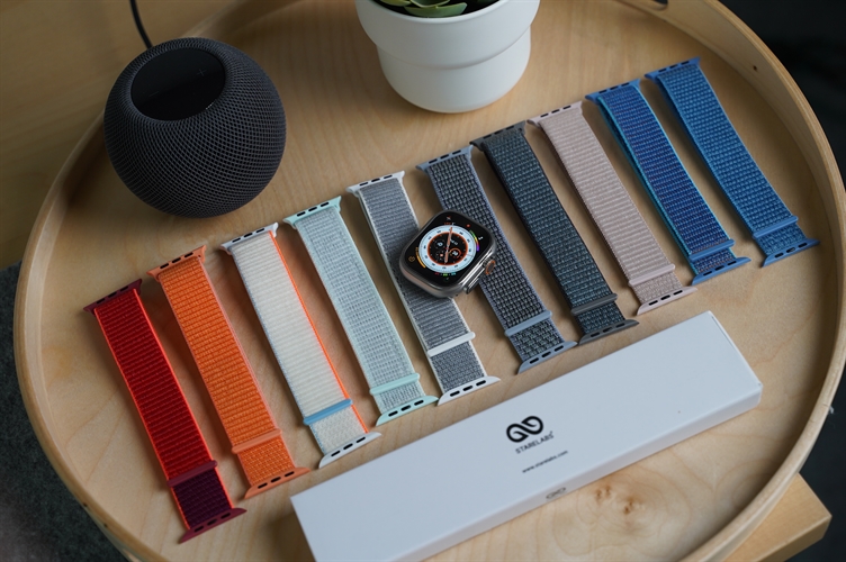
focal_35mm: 53
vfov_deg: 25.5
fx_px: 1244
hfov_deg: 37.5
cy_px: 281
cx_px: 423
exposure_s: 1/160
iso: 640
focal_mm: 53
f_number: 4
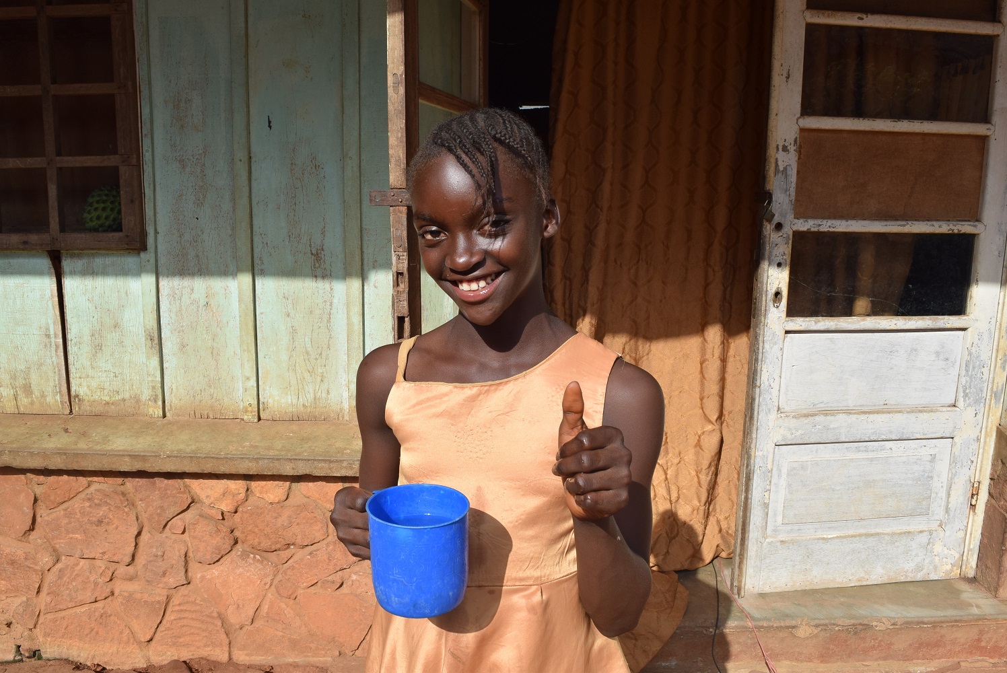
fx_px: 756
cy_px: 336
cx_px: 504
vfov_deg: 48.0
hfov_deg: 67.3
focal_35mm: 27
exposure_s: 1/400
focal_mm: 18
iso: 200
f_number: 10
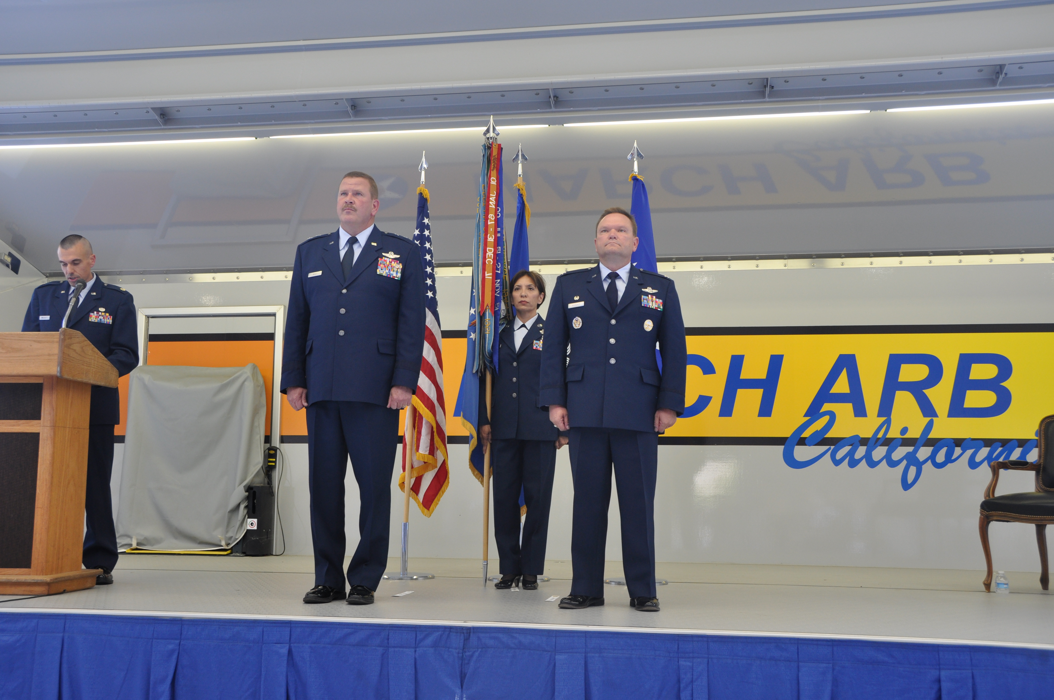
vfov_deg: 34.1
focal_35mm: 39
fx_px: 1140
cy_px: 350
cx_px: 527
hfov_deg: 49.6
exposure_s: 1/60
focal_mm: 26
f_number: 5.6
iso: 400
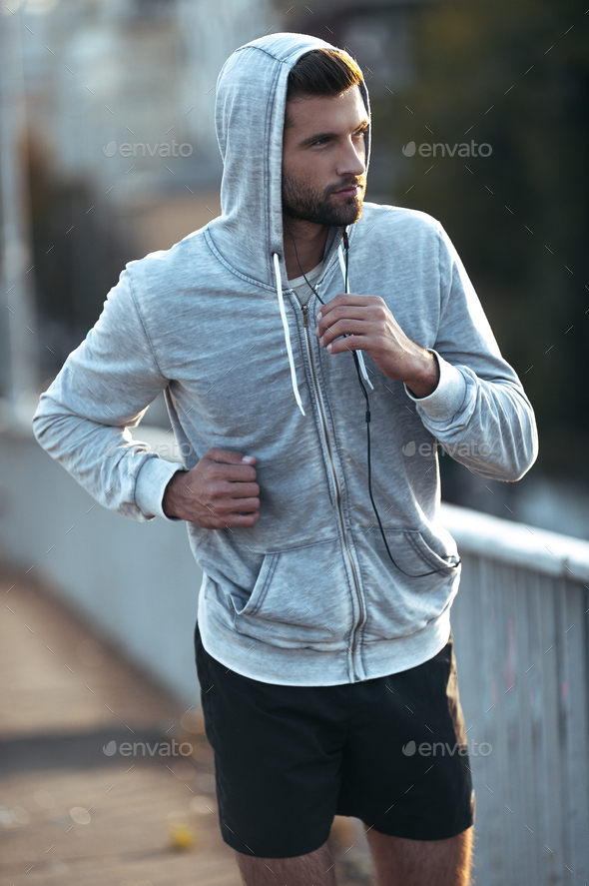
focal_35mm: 170
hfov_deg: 8.1
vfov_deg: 12.1
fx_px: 4178
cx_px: 294
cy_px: 443
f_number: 3.5
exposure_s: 1/640
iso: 200
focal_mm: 170
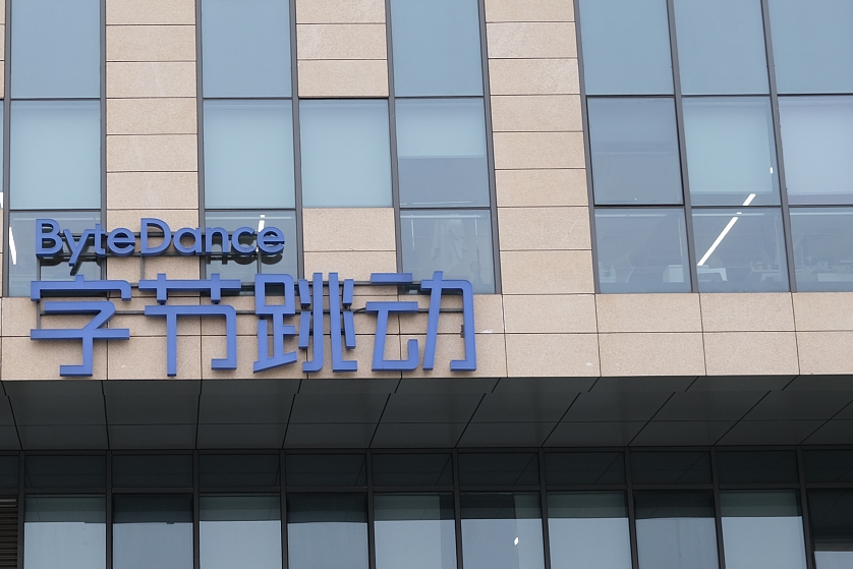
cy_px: 509
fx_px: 1682
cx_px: 179
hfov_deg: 27.9
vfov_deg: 18.9
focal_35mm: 71
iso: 160
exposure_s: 1/105
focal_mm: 23.3
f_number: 4
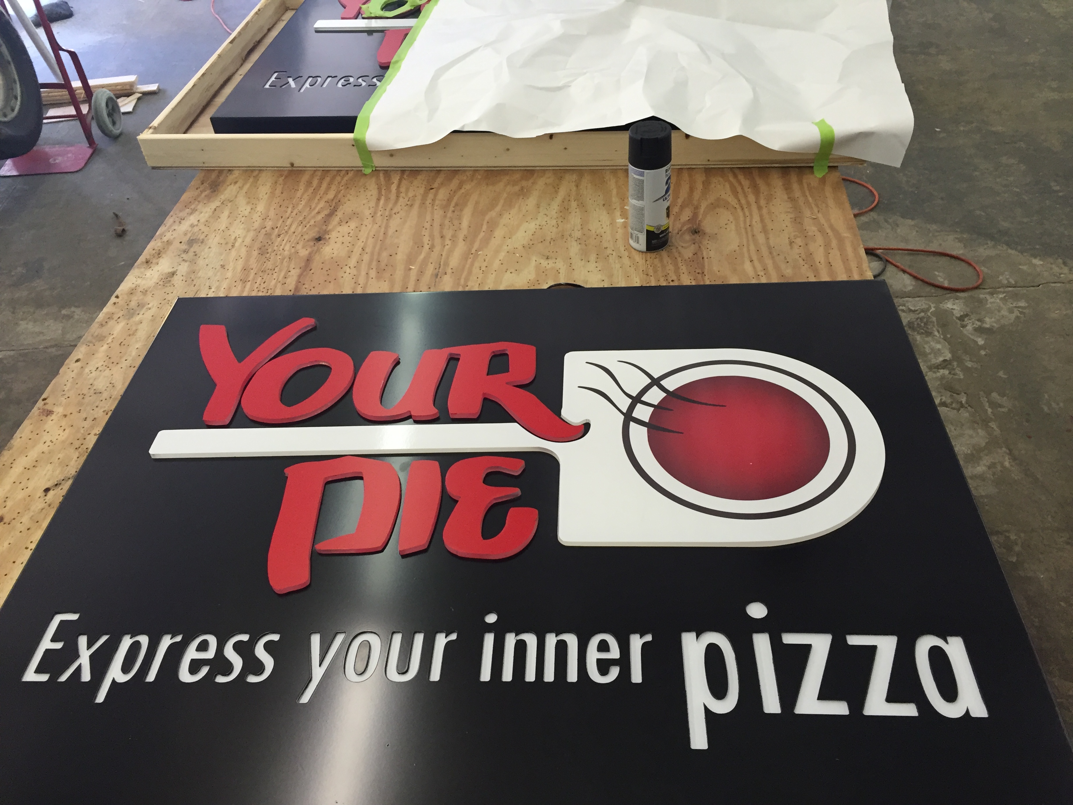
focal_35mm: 29
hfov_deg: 61.7
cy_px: 402
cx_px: 536
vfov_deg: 48.2
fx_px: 899
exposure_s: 1/30
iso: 50
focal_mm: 4.15
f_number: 2.2
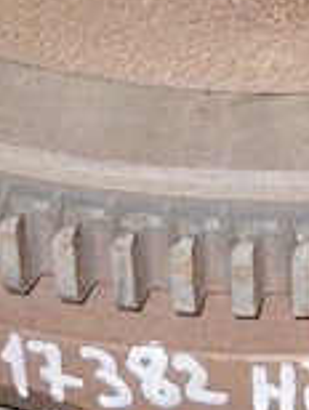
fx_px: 2018
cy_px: -128
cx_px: 317
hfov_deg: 8.7
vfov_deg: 11.3
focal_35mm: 170
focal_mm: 6.72
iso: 80
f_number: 3.1
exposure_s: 1/30
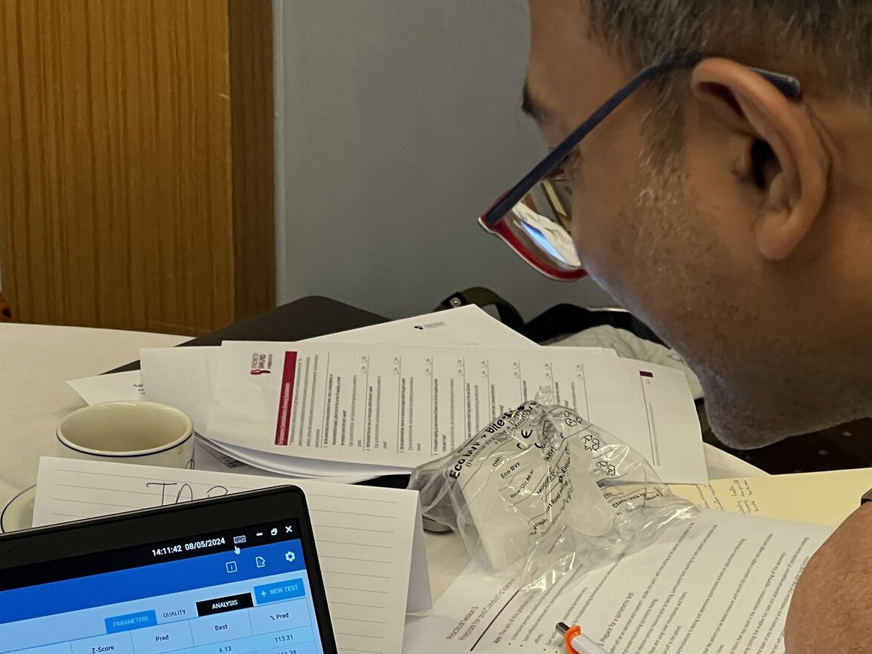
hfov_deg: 14.0
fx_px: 3552
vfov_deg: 10.5
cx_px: 304
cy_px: 439
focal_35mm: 141
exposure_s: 1/50
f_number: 2.8
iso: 160
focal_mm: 9
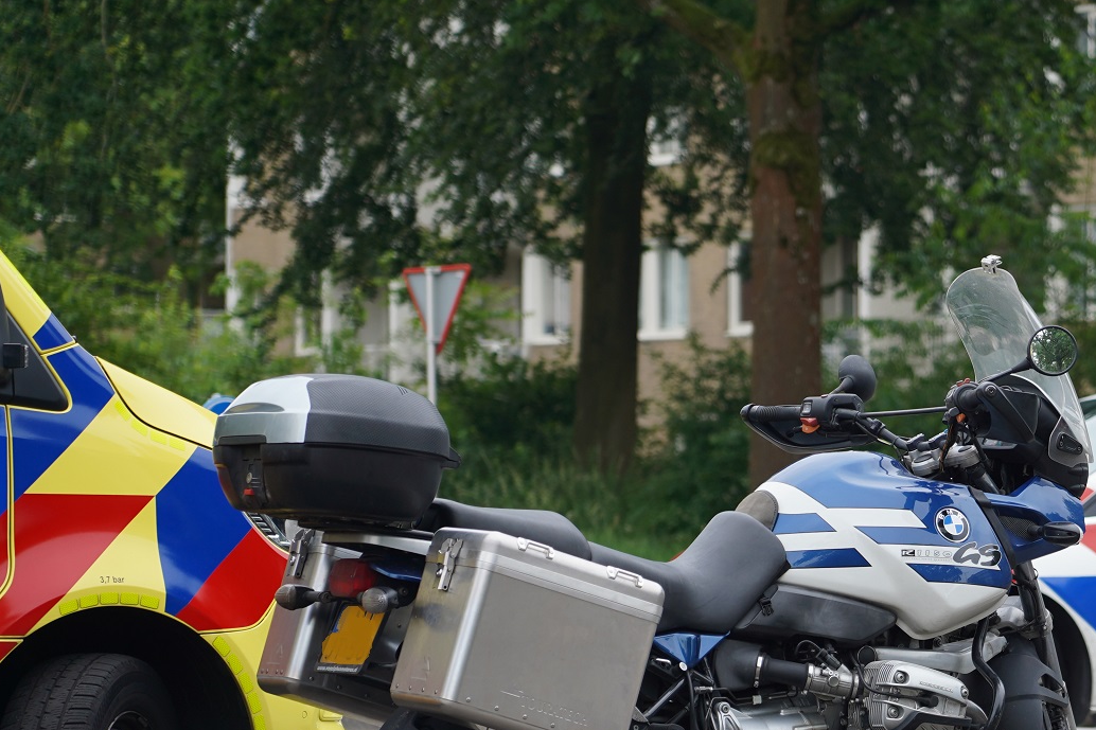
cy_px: 575
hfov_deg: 10.5
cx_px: 950
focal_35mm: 195
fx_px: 5935
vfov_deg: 7.0
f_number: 4
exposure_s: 1/160
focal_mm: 105
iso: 160
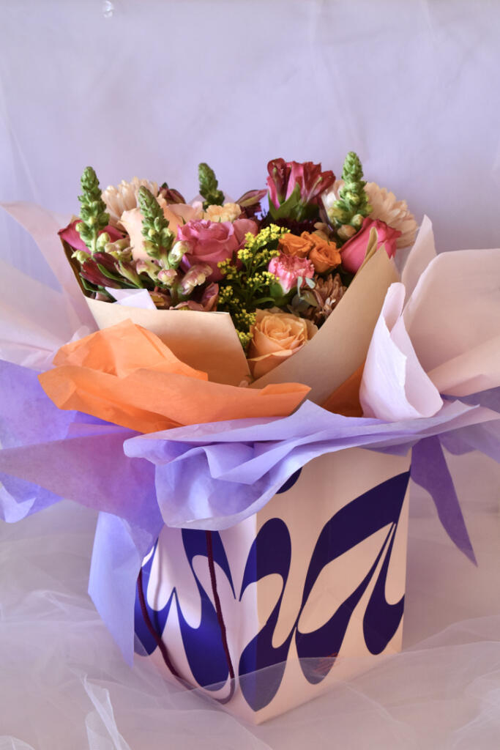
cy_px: 375
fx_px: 1718
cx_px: 250
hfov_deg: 16.6
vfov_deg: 24.6
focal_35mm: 82
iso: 800
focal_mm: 55
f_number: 5.6
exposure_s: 1/60
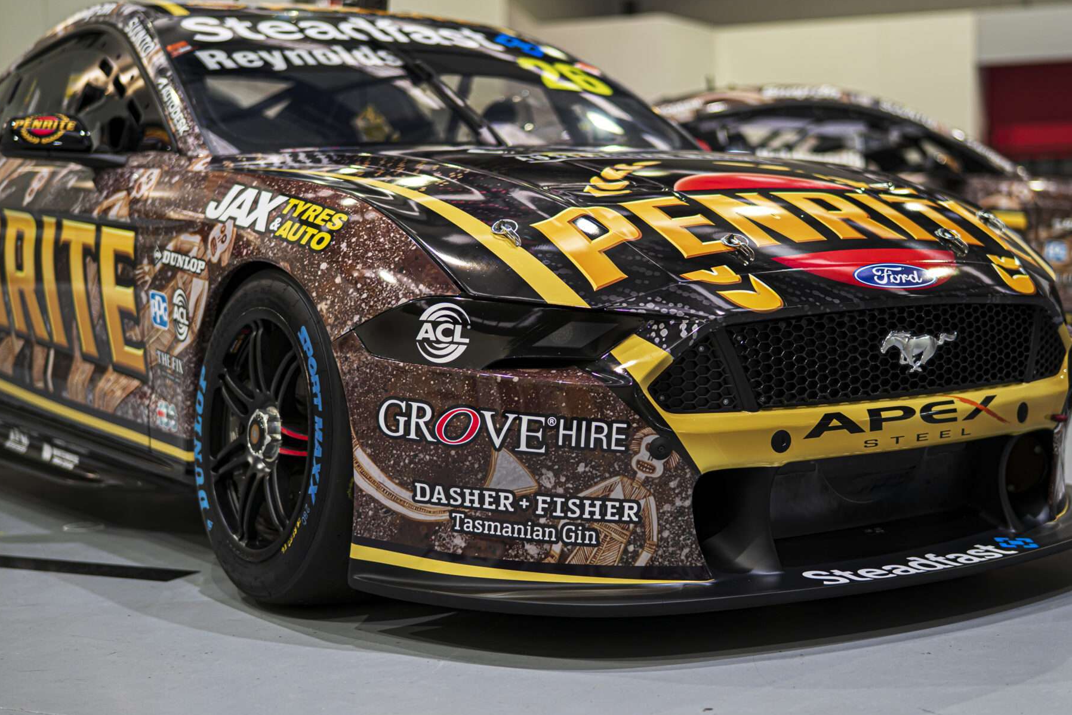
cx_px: 604
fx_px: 1697
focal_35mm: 57
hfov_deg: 35.0
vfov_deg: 23.8
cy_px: 356
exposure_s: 1/125
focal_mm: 50
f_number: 1.4
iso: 160
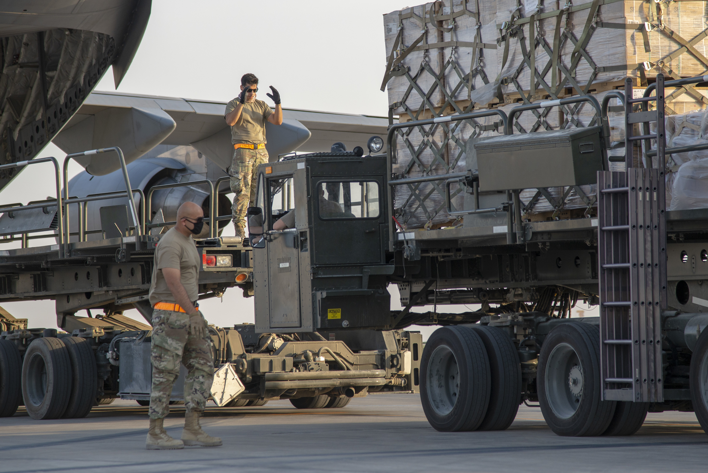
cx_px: 381
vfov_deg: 8.7
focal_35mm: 158
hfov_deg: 13.0
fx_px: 3108
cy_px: 182
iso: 250
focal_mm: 120
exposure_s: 1/500
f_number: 5
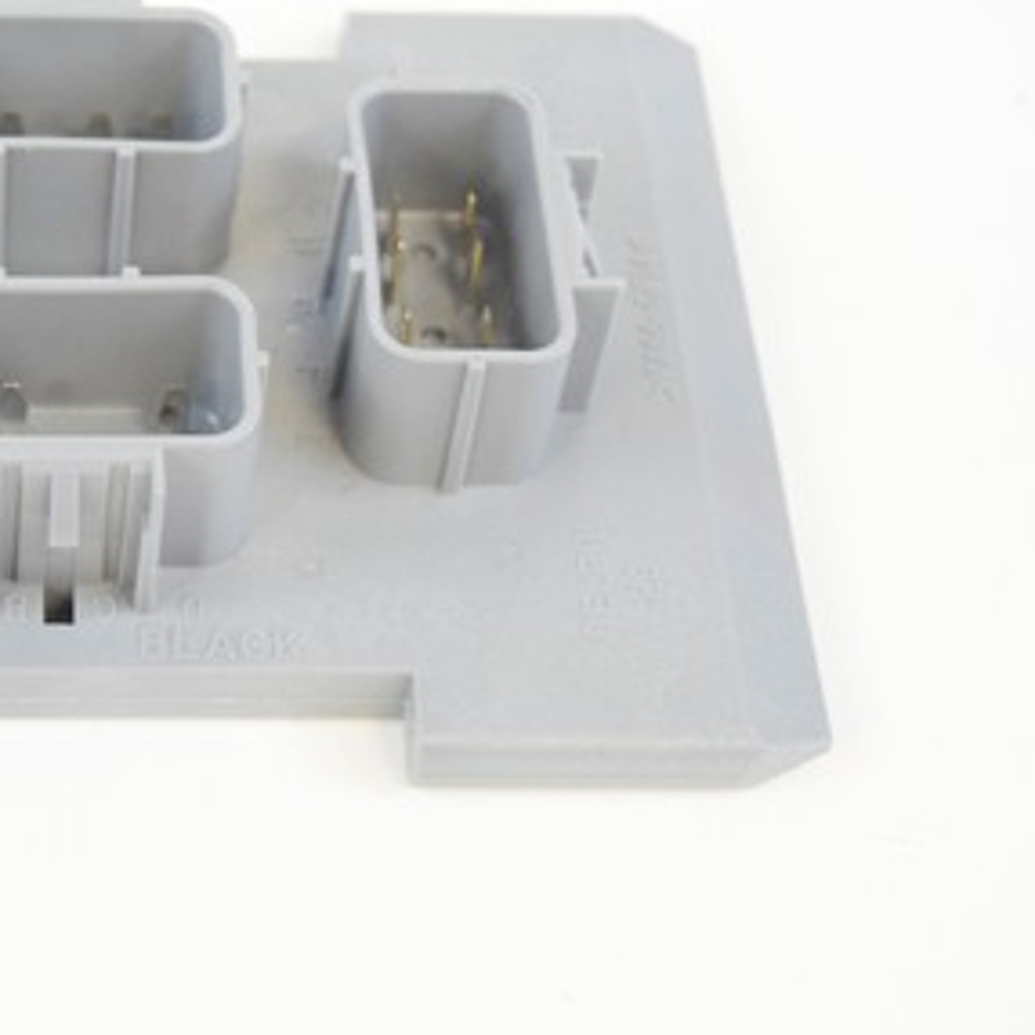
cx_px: 112
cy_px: 306
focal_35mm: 97
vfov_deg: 17.9
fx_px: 3281
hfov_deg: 17.7
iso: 2200
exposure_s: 1/60
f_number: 4.5
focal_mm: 34
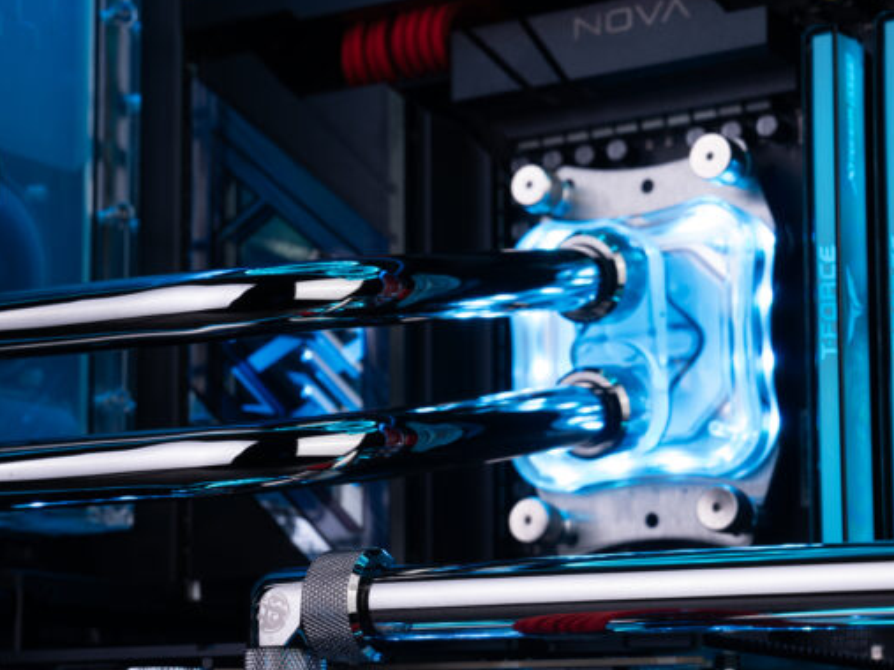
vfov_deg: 14.5
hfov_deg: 19.3
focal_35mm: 102
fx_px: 2634
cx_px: 406
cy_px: 402
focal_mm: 70
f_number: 11
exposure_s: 2
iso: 100
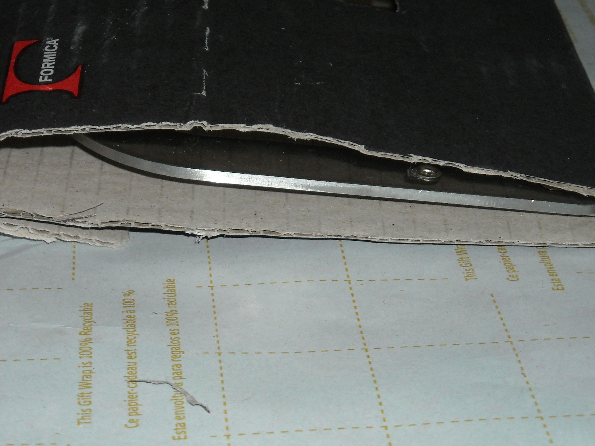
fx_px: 2028
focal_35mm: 118
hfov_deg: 16.7
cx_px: 288
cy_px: 207
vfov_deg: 12.6
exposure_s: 1/125
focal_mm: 17.1
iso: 200
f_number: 4.7
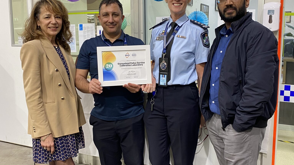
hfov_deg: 52.8
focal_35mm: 38
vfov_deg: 31.2
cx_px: 147
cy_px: 74
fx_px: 296
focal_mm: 4.25
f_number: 1.8
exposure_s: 1/50
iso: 64
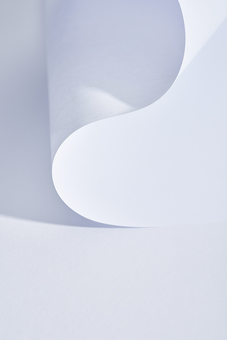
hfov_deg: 13.1
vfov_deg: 19.4
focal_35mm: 105
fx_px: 992
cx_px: 114
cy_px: 170
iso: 100
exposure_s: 1/160
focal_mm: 105
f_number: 13
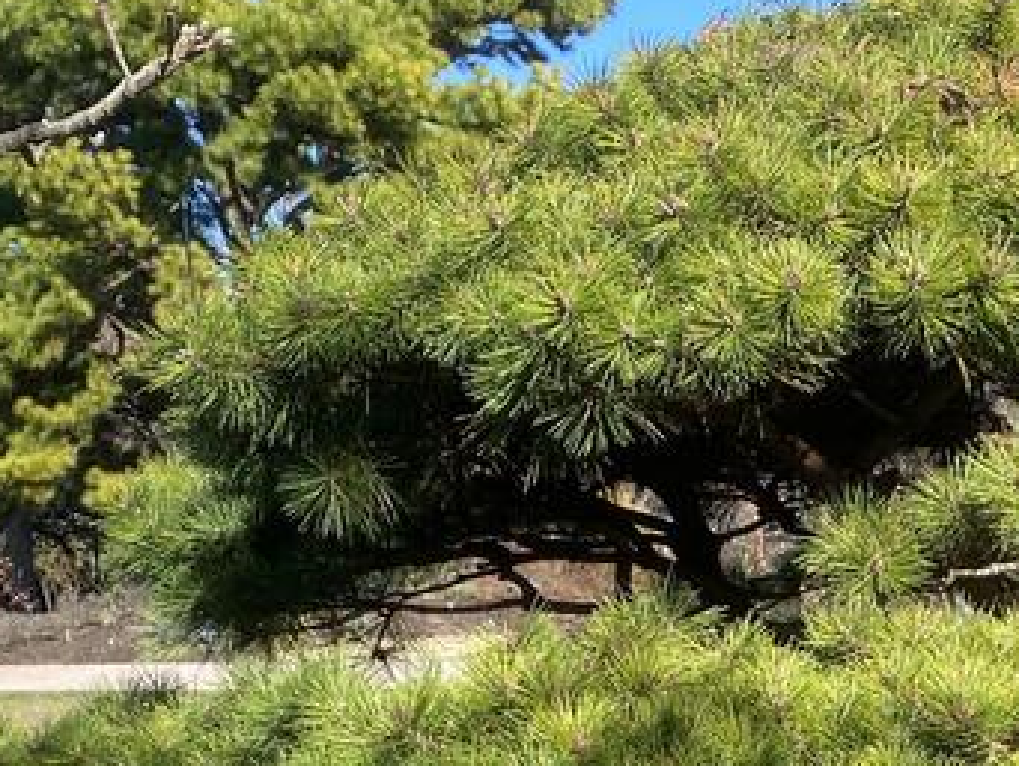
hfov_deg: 25.2
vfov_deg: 18.2
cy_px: 978
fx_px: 2239
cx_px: 834
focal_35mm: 76
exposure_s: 1/845
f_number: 1.8
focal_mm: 4.25
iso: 32
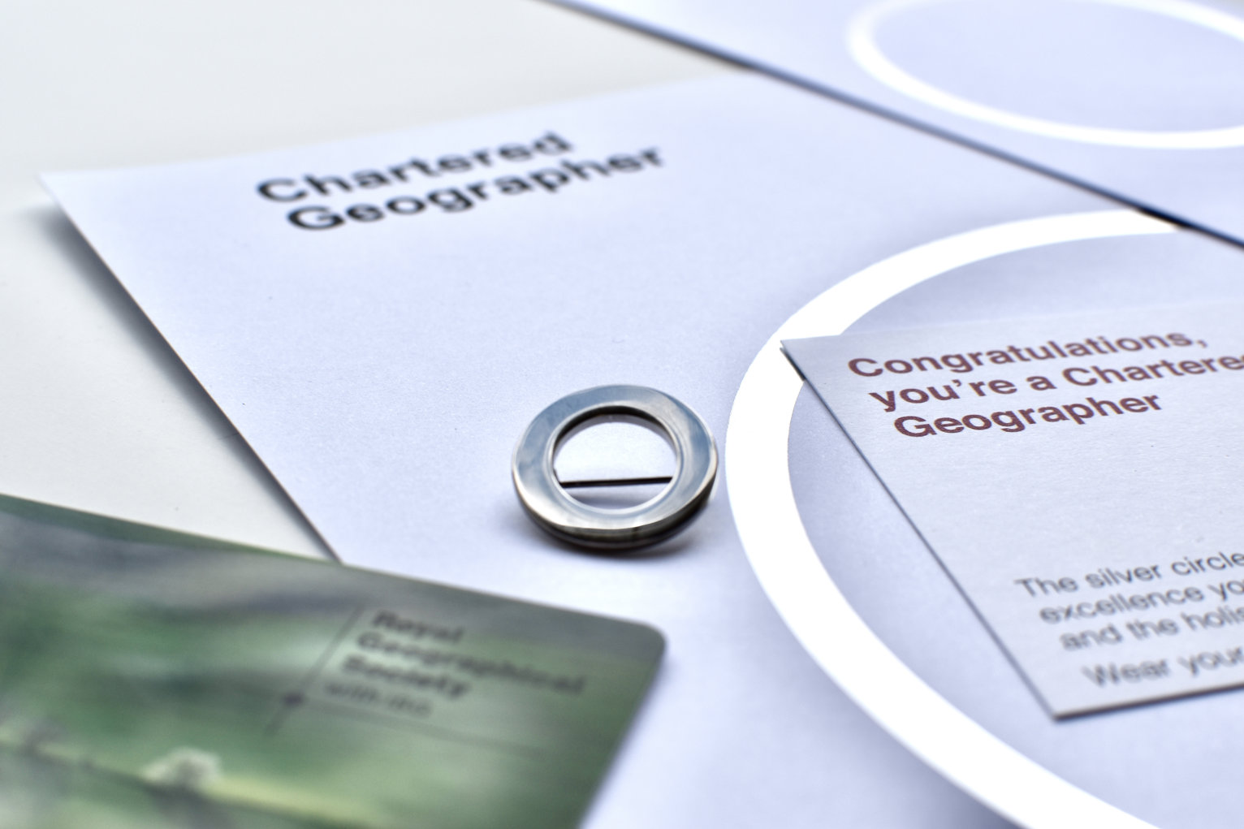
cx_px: 622
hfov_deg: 37.9
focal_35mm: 52
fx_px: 1814
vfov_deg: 25.7
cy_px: 414
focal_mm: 35
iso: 100
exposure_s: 1/500
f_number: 8
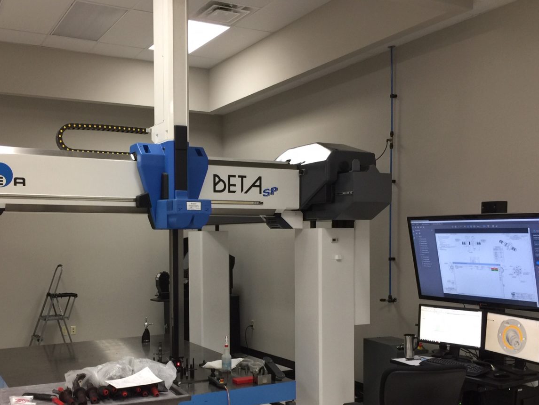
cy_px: 264
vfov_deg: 37.4
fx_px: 592
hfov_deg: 48.6
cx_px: 209
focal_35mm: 38
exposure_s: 1/15
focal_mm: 4.15
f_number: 2.2
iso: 32
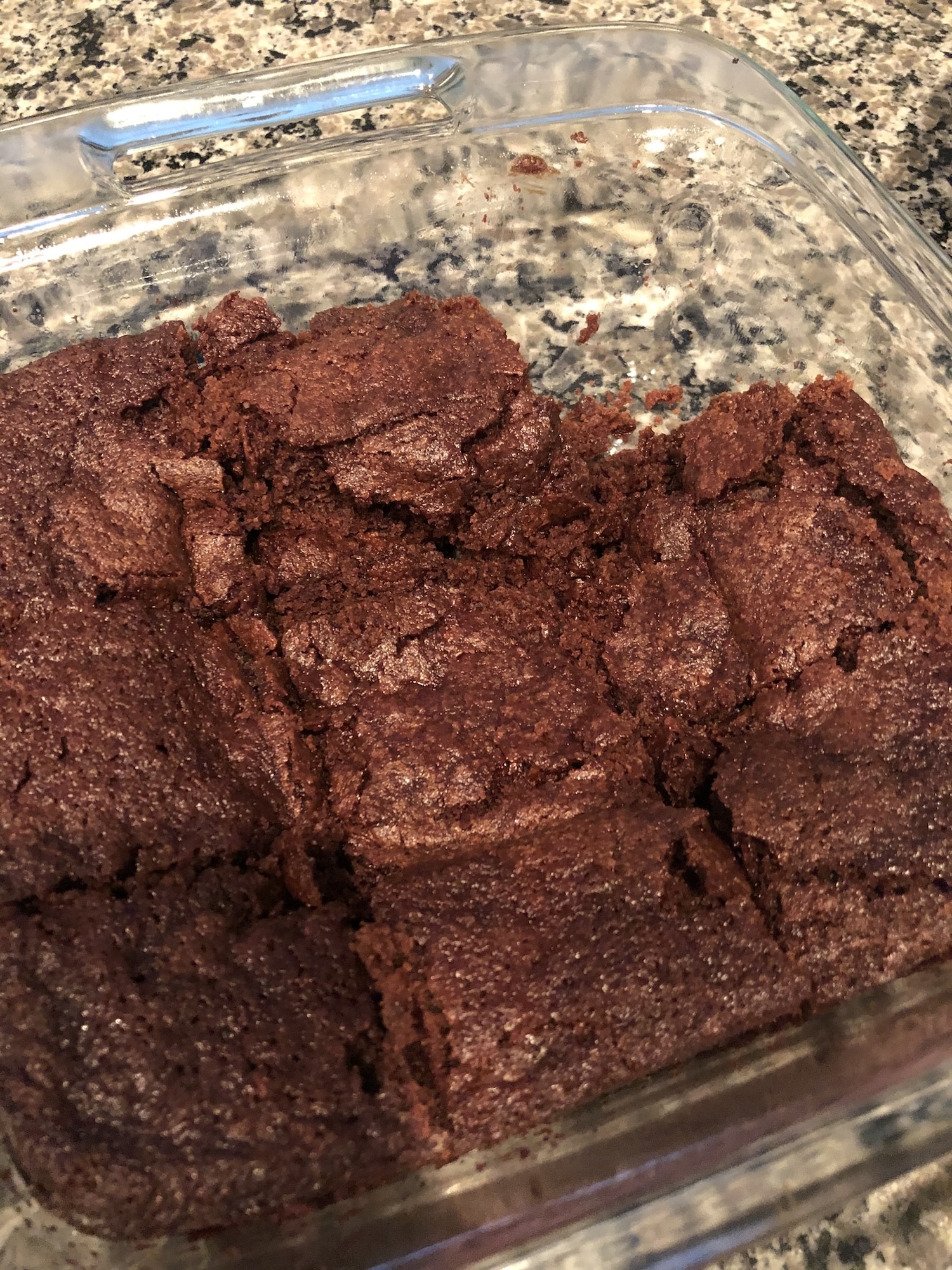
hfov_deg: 49.7
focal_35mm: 28
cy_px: 635
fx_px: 1027
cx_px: 476
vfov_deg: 63.4
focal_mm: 4
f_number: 1.8
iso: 100
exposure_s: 1/4
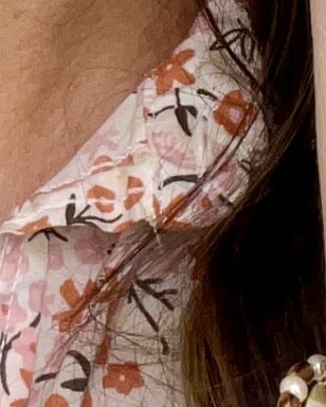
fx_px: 2348
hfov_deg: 7.6
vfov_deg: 9.3
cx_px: -305
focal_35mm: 195
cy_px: -420
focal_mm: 2.71
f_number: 2.2
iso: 64
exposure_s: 1/120
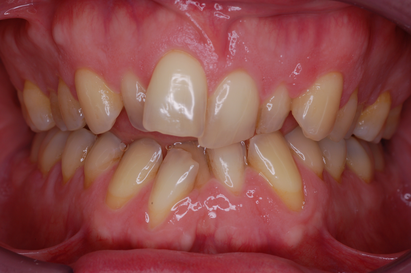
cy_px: 136
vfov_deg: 15.2
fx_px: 1027
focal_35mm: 90
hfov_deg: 22.6
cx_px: 206
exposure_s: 1/125
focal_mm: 60
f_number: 25
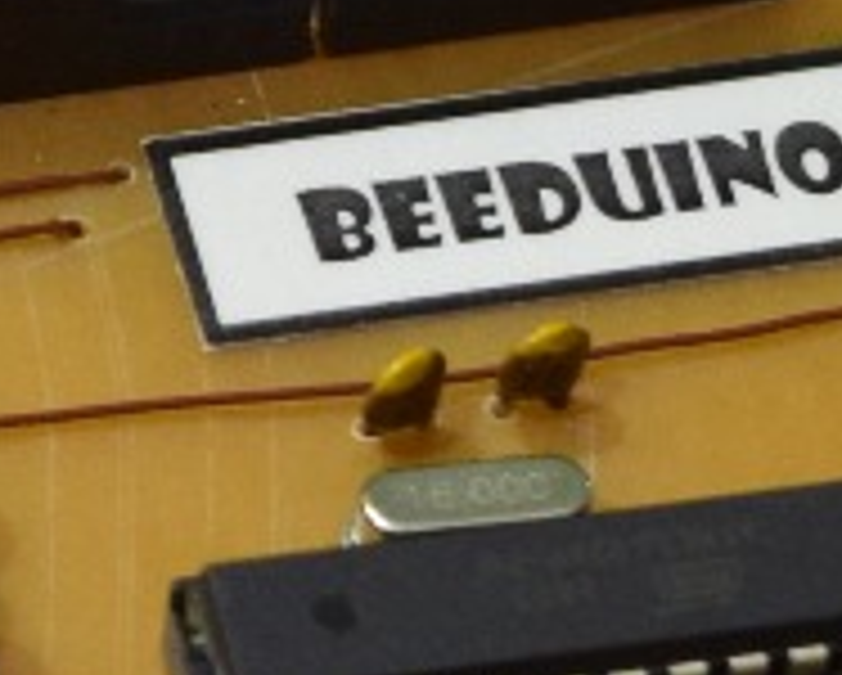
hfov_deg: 3.2
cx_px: -576
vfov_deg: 2.5
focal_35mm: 609
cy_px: -360
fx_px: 15192
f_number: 5.6
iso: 400
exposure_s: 1/50
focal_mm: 50
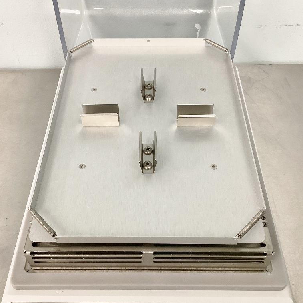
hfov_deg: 44.9
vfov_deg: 44.9
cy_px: 150
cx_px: 144
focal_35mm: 37
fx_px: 366
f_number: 2.4
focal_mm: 3.3
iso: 200
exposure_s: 1/60
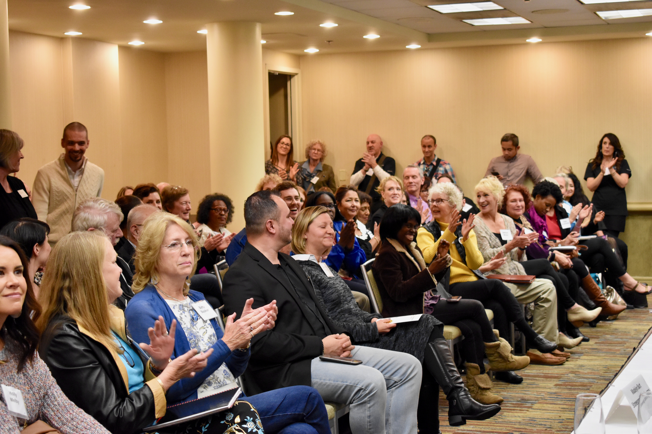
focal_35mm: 69
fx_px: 1250
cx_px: 326
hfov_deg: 29.2
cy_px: 217
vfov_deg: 19.7
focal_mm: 46
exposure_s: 1/125
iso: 2200
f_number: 5.3
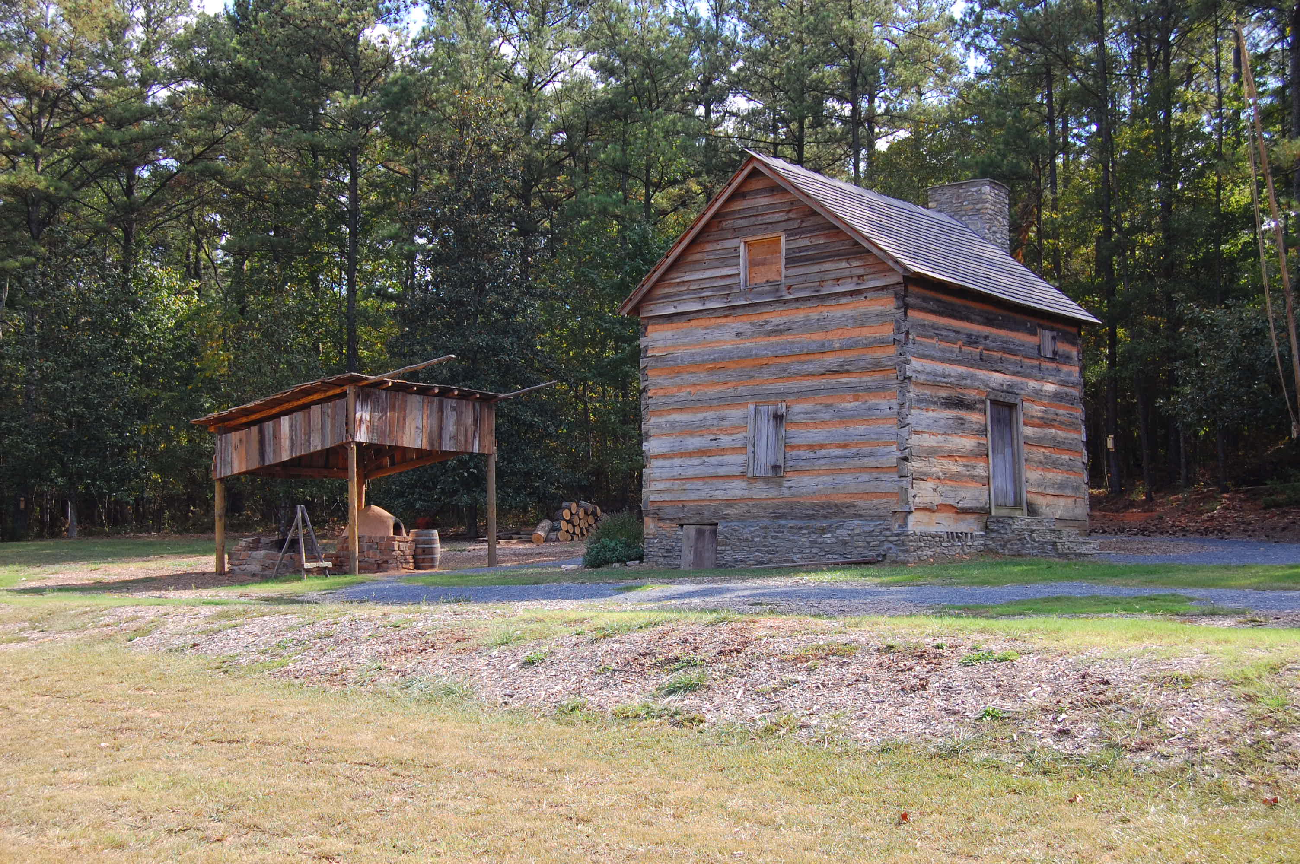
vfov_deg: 29.8
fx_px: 1624
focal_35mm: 45
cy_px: 432
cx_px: 650
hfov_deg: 43.6
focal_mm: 30
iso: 200
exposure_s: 1/200
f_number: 7.1
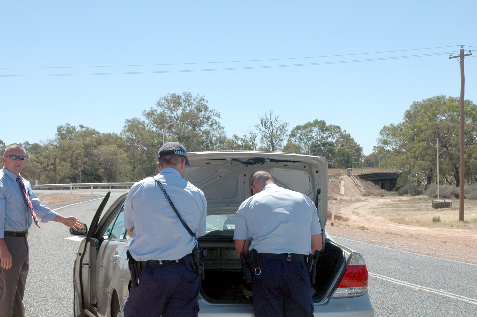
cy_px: 204
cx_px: 208
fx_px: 993
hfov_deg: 27.0
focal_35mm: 75
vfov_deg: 18.1
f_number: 10
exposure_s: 1/400
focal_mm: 38
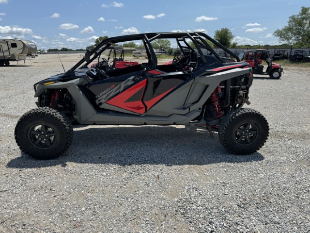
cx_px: 155
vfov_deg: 56.8
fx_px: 215
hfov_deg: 71.6
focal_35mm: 24
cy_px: 116
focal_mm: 6.86
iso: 80
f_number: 1.78
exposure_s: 1/5814
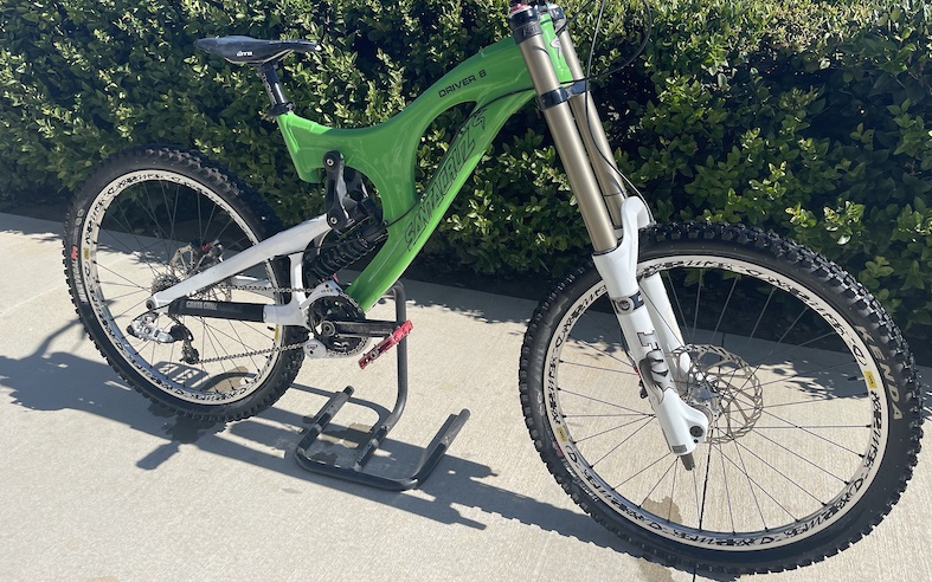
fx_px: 711
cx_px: 473
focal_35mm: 28
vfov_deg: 44.3
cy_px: 235
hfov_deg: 66.5
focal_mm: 5.1
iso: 32
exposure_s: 1/2597
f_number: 1.6
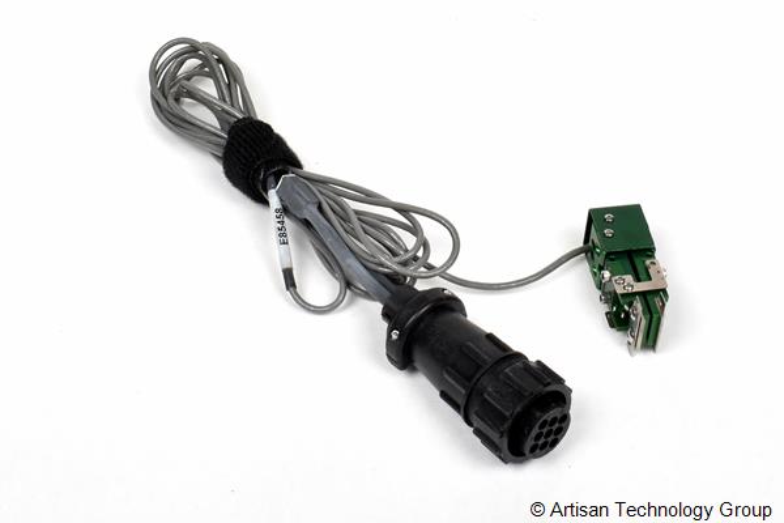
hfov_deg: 43.6
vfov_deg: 29.9
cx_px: 392
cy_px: 262
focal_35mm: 45
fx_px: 980
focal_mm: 30
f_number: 18
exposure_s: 1/200
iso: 200
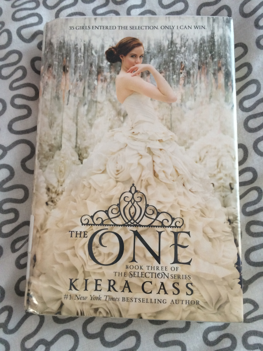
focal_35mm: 29
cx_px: 132
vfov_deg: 61.7
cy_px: 176
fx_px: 294
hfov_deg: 48.2
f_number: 2.2
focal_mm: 4.15
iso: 160
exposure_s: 1/33
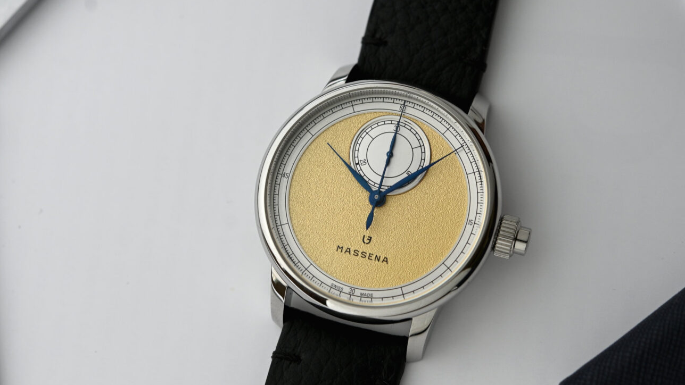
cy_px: 236
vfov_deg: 16.1
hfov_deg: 28.2
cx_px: 383
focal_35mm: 75
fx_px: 1362
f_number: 6.3
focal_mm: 60
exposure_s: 1/60
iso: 400
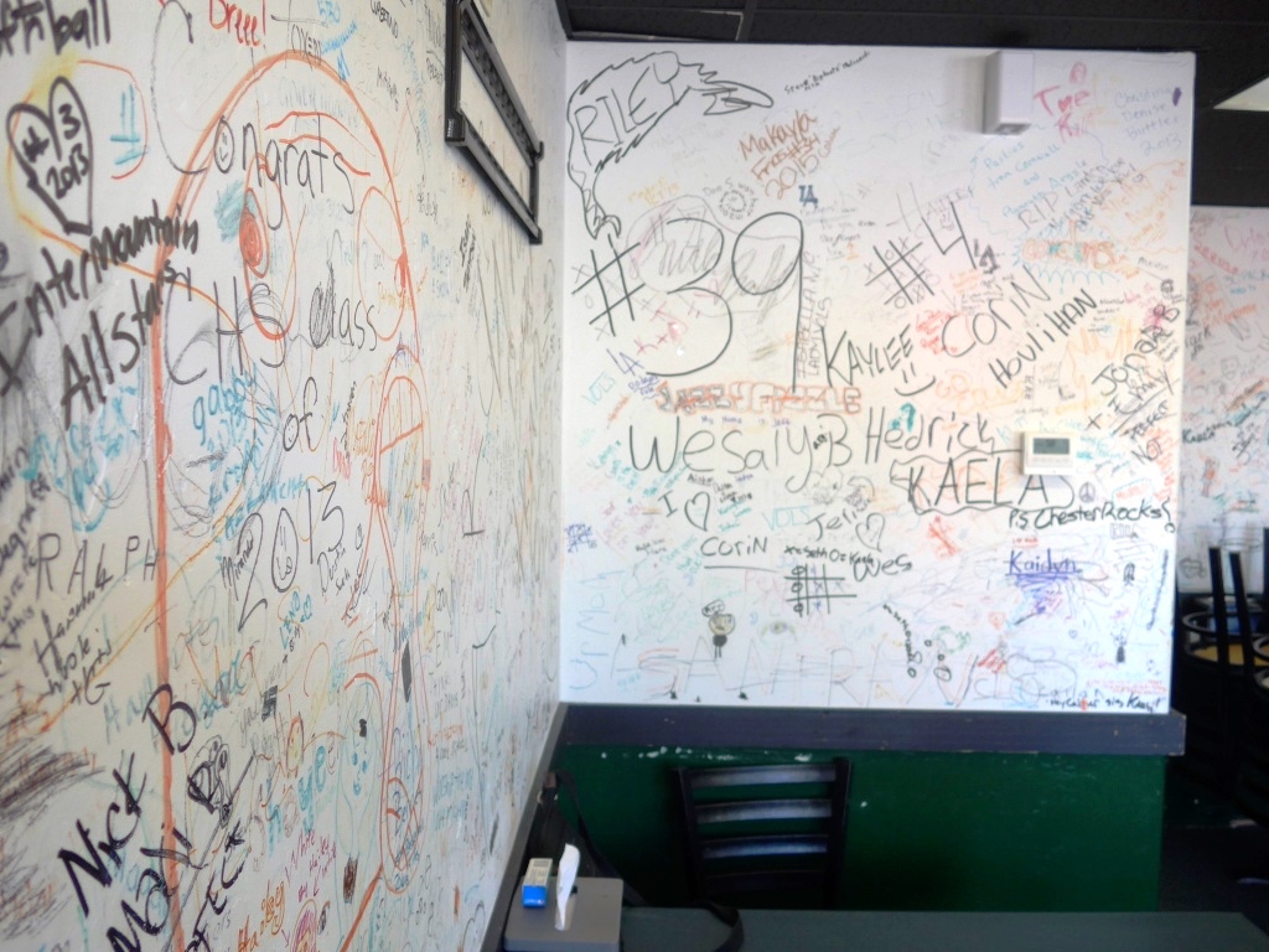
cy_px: 476
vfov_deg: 48.2
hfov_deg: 61.7
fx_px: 1063
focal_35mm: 29
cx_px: 634
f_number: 2
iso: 80
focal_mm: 6
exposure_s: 1/80
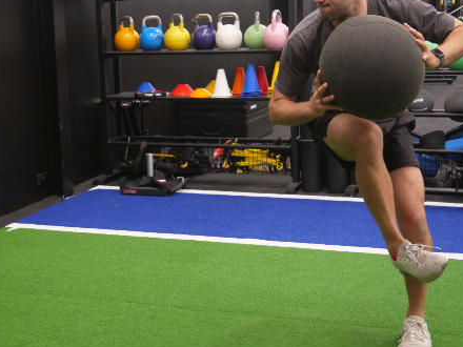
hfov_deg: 29.8
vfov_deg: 22.5
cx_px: 196
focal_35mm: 65
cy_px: 130
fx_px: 869
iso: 800
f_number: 4.2
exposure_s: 1/160
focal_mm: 22
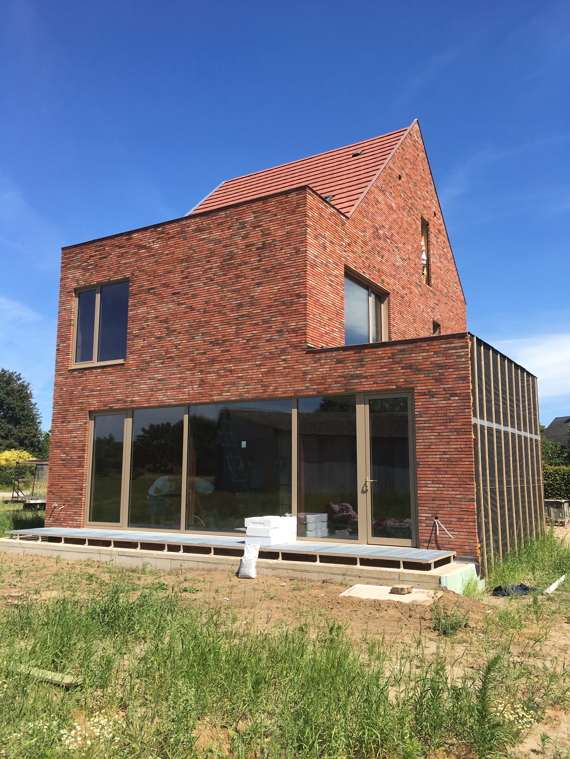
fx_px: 637
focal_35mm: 29
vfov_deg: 61.7
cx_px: 285
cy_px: 380
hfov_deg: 48.2
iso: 25
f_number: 2.2
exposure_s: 1/1166
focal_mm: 4.15
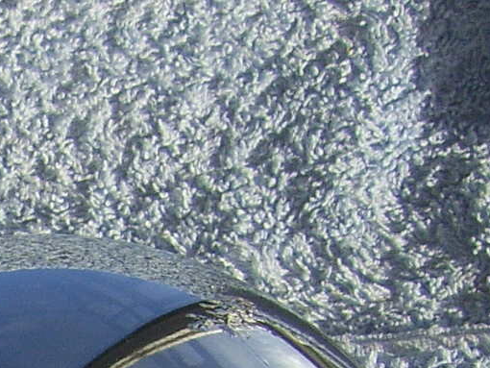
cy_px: 711
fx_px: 2733
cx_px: -476
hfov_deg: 9.6
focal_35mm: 193
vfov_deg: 7.4
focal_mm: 7.8
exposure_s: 1/250
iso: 50
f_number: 6.4
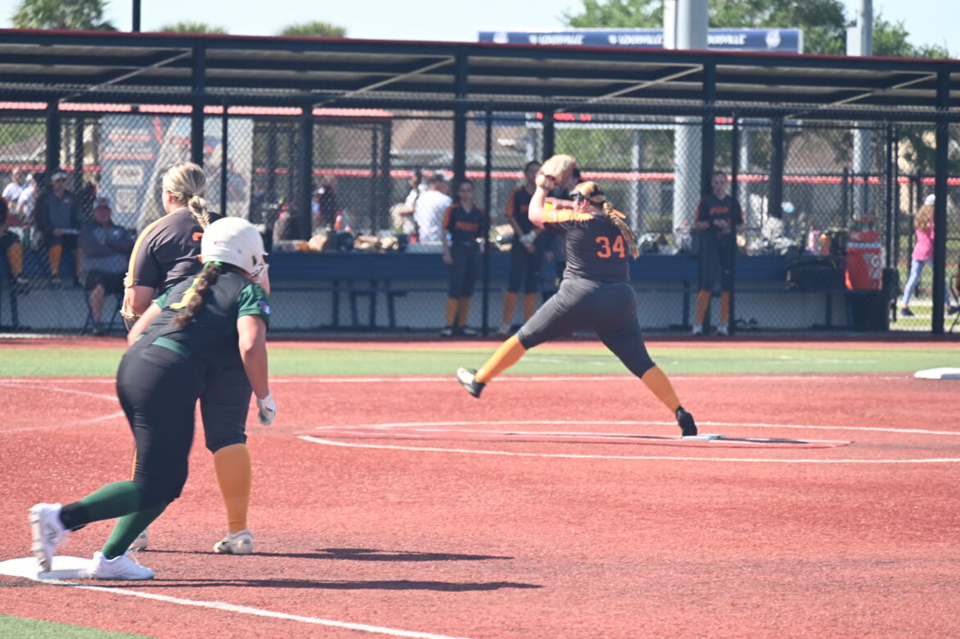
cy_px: 322
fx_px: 5435
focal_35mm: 204
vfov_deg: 6.7
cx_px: 471
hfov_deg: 10.1
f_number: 6.3
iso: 640
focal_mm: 200
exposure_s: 1/250
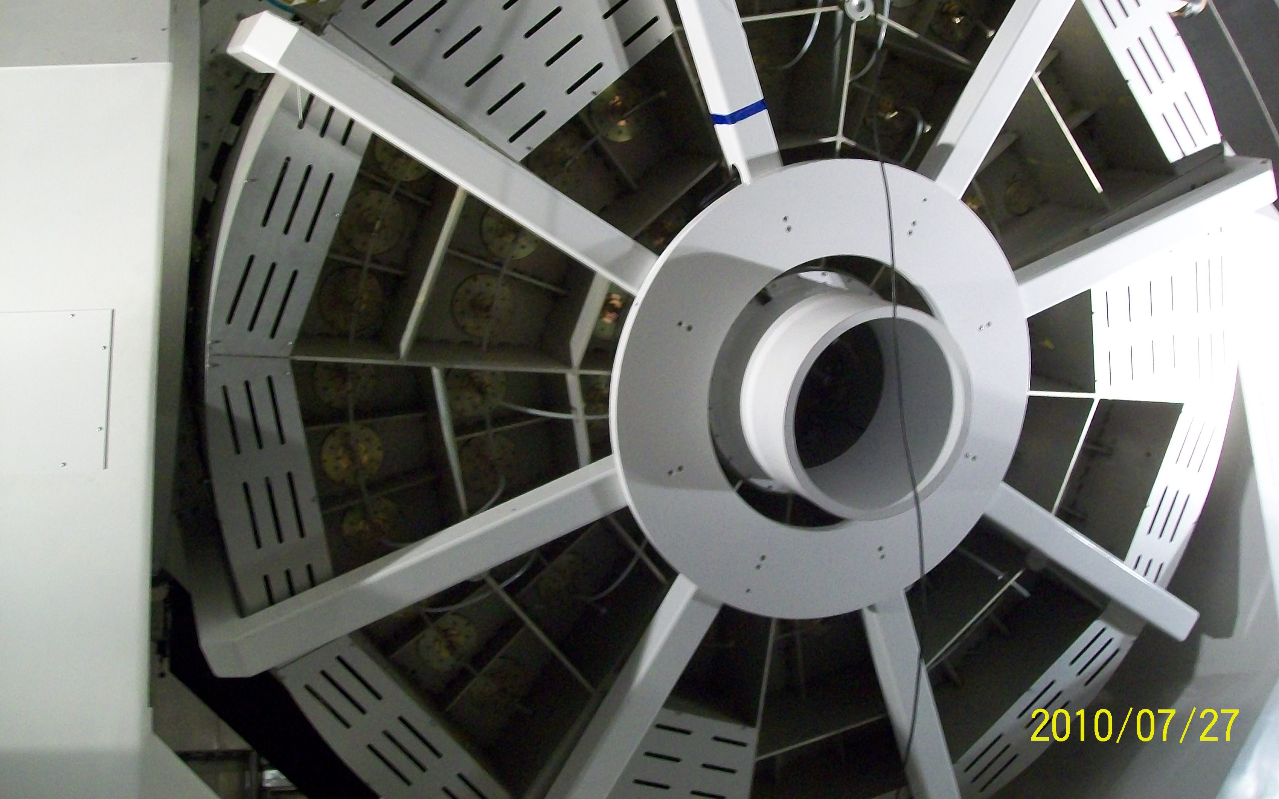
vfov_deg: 32.7
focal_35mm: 39
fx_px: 1359
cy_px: 345
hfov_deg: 50.4
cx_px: 652
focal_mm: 6
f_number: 2.7
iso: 174
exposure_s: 1/8
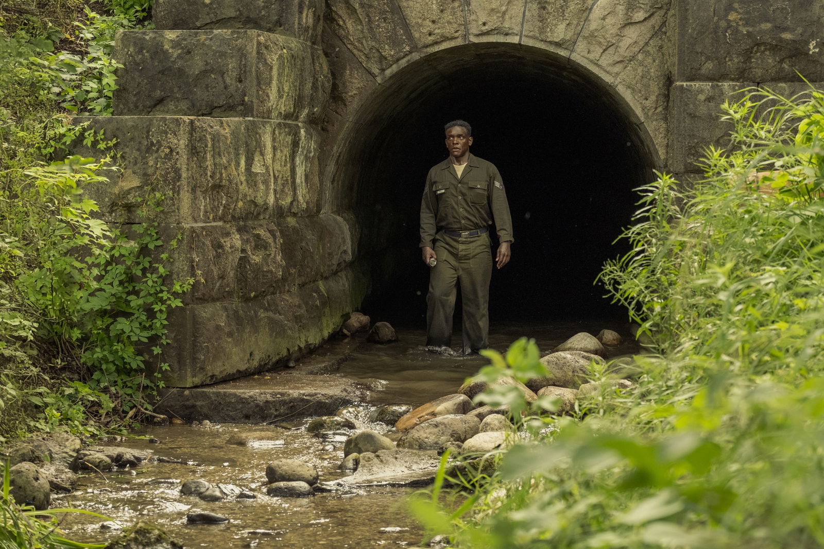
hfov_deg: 24.2
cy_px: 274
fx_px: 1922
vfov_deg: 16.3
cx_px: 412
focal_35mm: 84
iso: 1600
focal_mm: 56.3
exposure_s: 1/250
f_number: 4.5
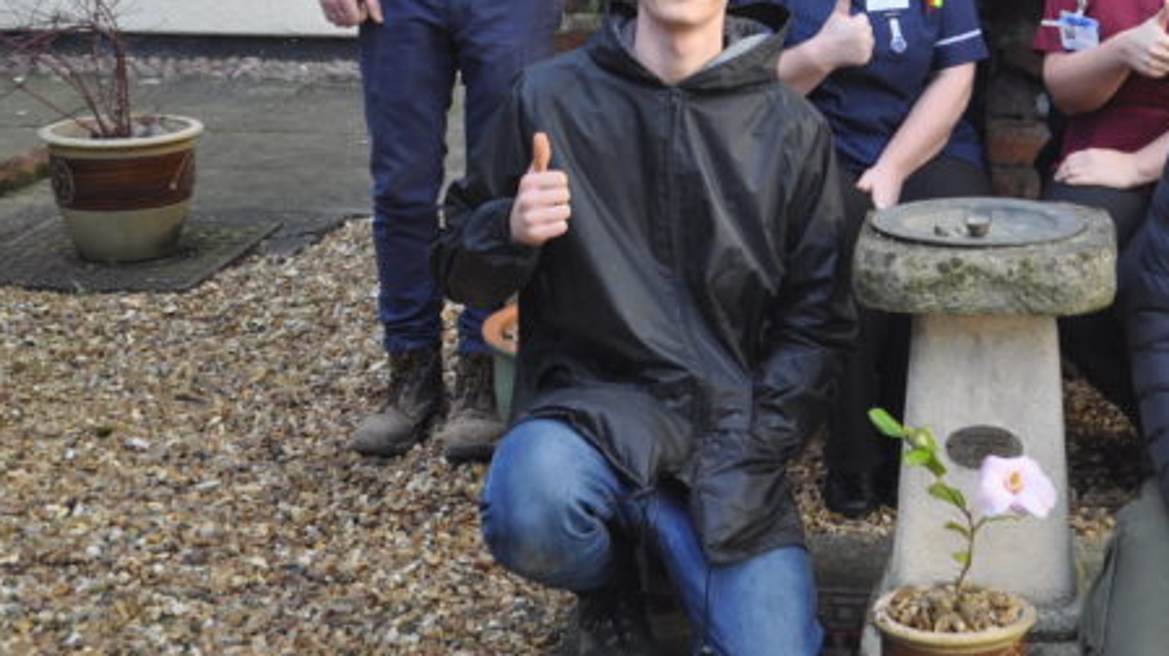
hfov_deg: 26.7
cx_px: 950
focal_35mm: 78
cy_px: 47
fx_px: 2413
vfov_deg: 15.3
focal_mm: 29
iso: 360
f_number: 5.6
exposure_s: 1/125
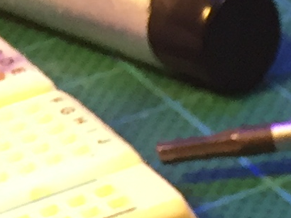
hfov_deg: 6.8
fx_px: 1941
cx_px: 1133
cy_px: 605
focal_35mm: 231
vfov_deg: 6.0
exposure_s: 1/33
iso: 100
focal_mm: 4.15
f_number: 2.2
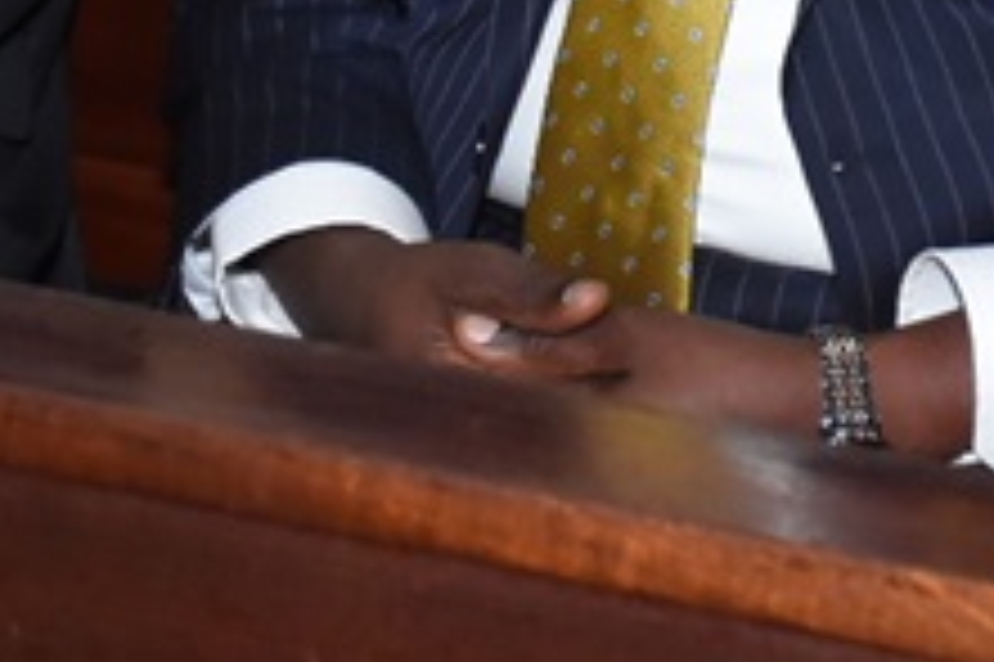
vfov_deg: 6.4
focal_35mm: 208
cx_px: 1214
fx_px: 5739
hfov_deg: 9.7
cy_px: -563
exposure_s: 1/100
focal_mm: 34
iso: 2000
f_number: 4.2
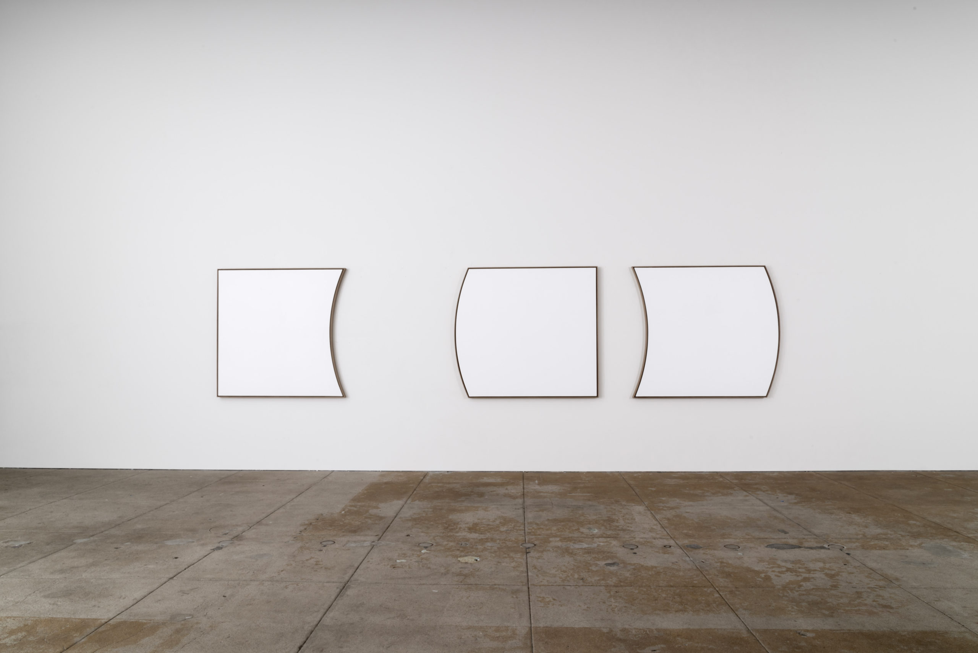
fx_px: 734
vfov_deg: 48.0
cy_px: 326
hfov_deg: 67.4
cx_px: 489
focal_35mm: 27
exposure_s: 10
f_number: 18
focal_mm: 27
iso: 100
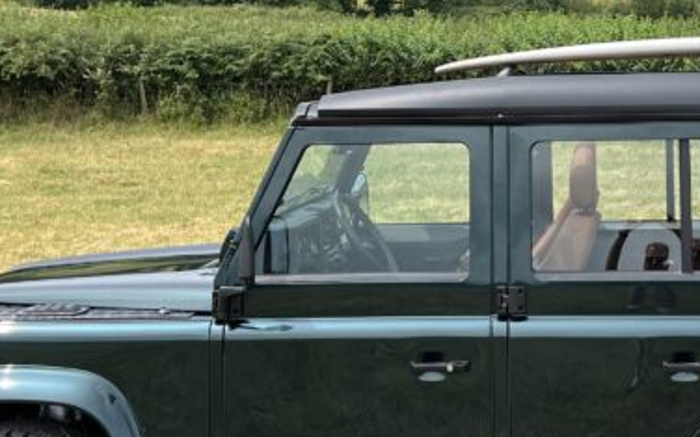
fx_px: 1431
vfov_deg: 17.2
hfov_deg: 27.2
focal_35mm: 75
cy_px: 74
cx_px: 516
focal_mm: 5.7
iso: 50
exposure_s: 1/3257
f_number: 1.5
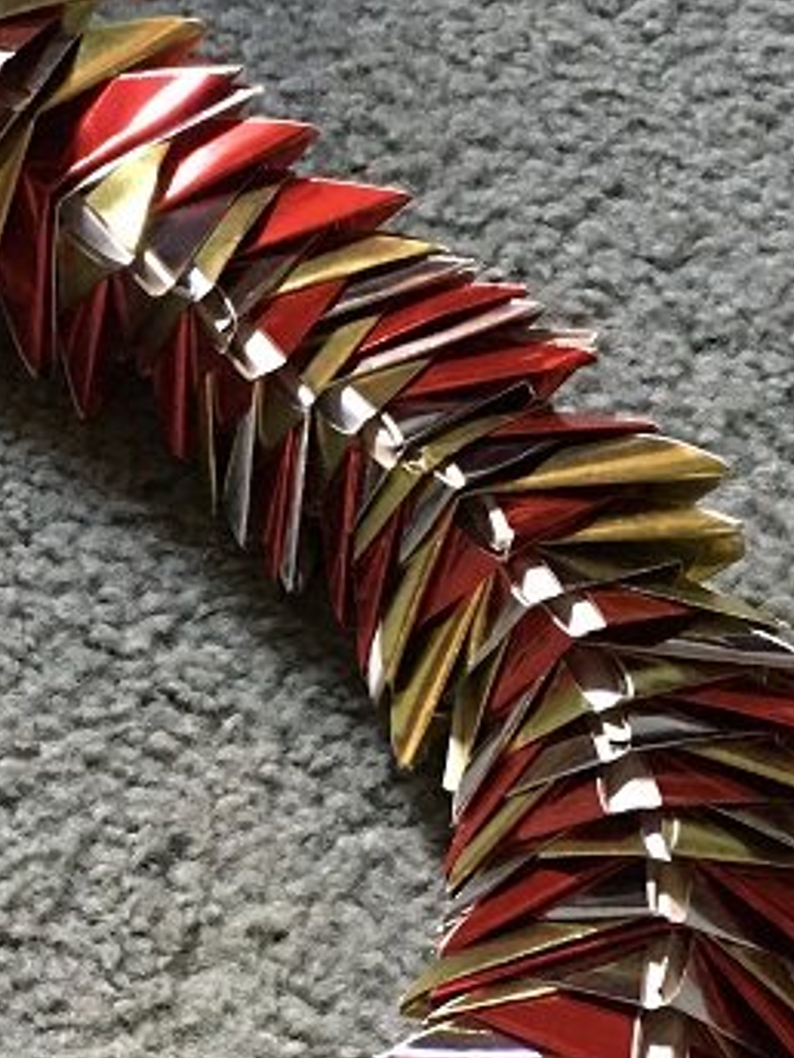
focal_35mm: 85
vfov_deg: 22.8
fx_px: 2600
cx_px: -234
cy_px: 800
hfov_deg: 16.4
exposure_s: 1/15
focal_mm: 4.15
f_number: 2.2
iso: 100
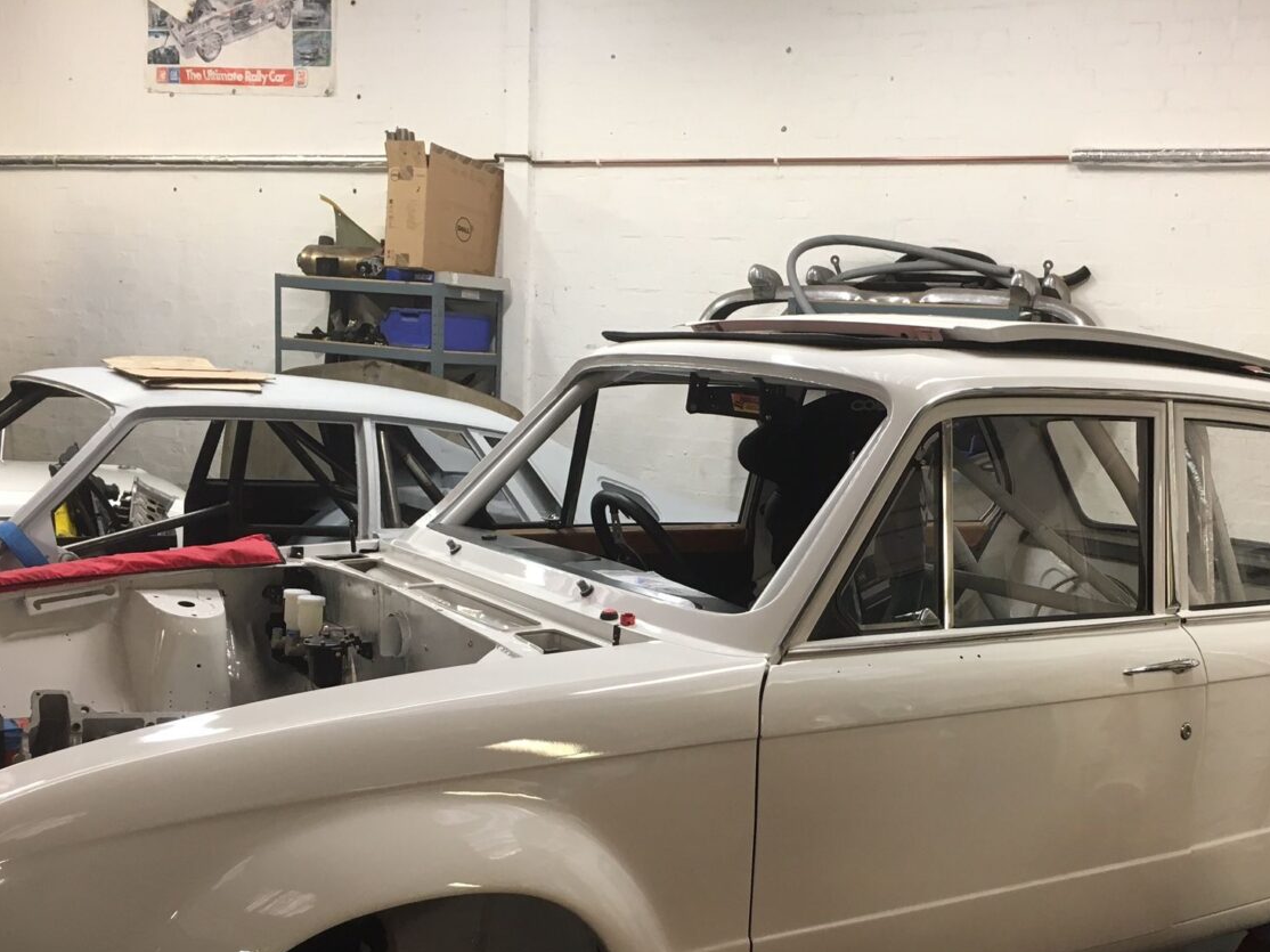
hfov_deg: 46.5
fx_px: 1467
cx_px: 764
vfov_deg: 35.5
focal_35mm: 40
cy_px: 654
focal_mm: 4.15
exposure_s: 1/33
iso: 80
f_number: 2.2
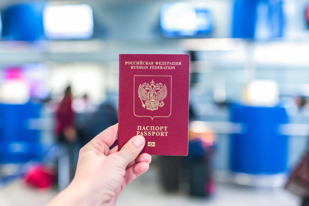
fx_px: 300
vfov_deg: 37.9
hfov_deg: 54.4
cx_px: 154
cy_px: 103
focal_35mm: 35
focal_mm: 35
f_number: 2.2
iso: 1000
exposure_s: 1/100
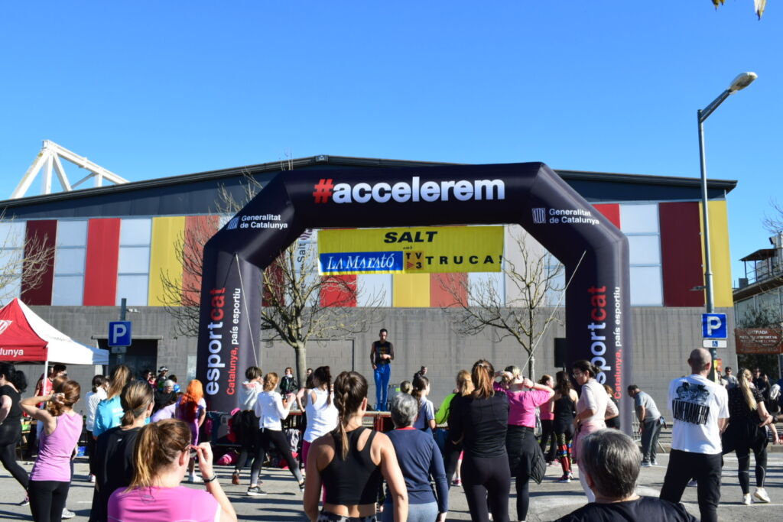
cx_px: 392
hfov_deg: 55.1
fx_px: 750
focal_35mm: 34
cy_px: 261
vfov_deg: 38.4
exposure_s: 1/400
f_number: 11
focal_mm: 23
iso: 400
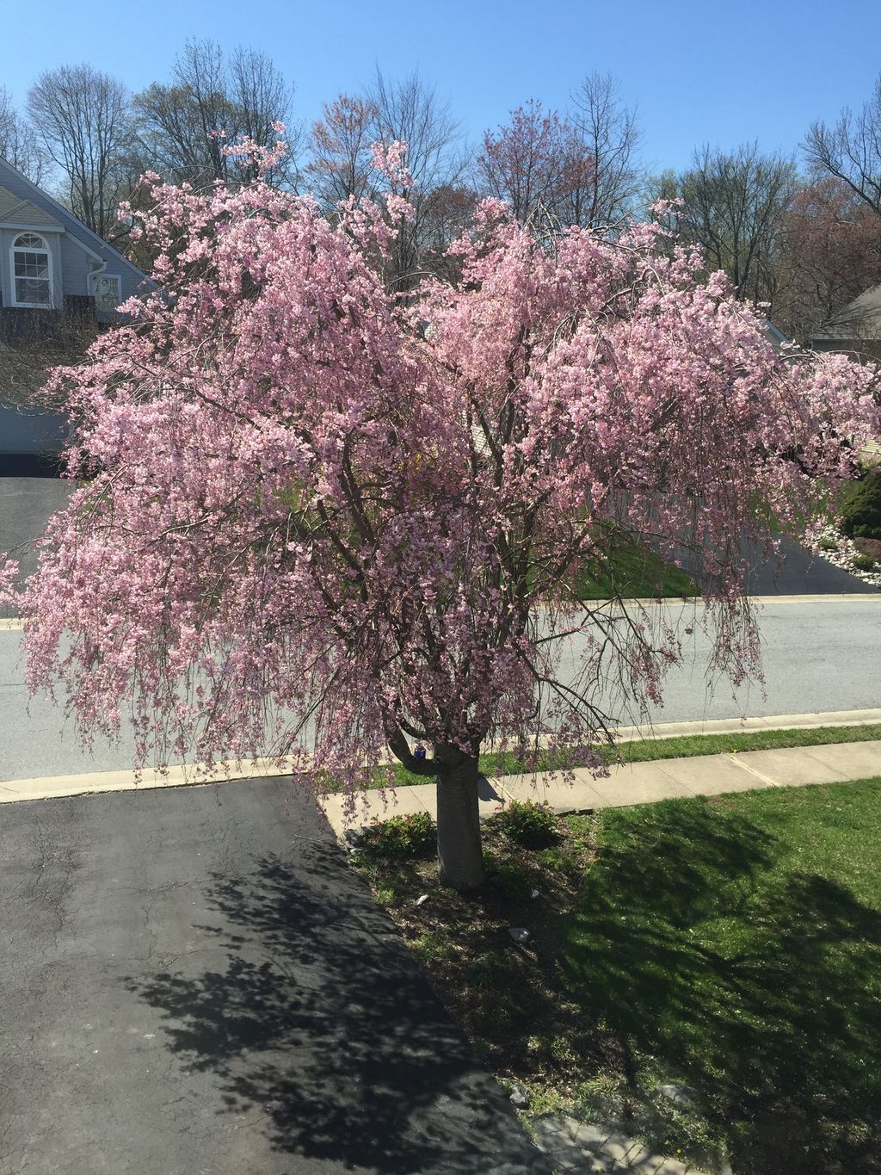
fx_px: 984
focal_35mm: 29
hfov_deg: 48.2
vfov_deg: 61.7
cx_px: 440
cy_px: 588
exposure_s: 1/1236
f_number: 2.2
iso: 32
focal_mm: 4.15
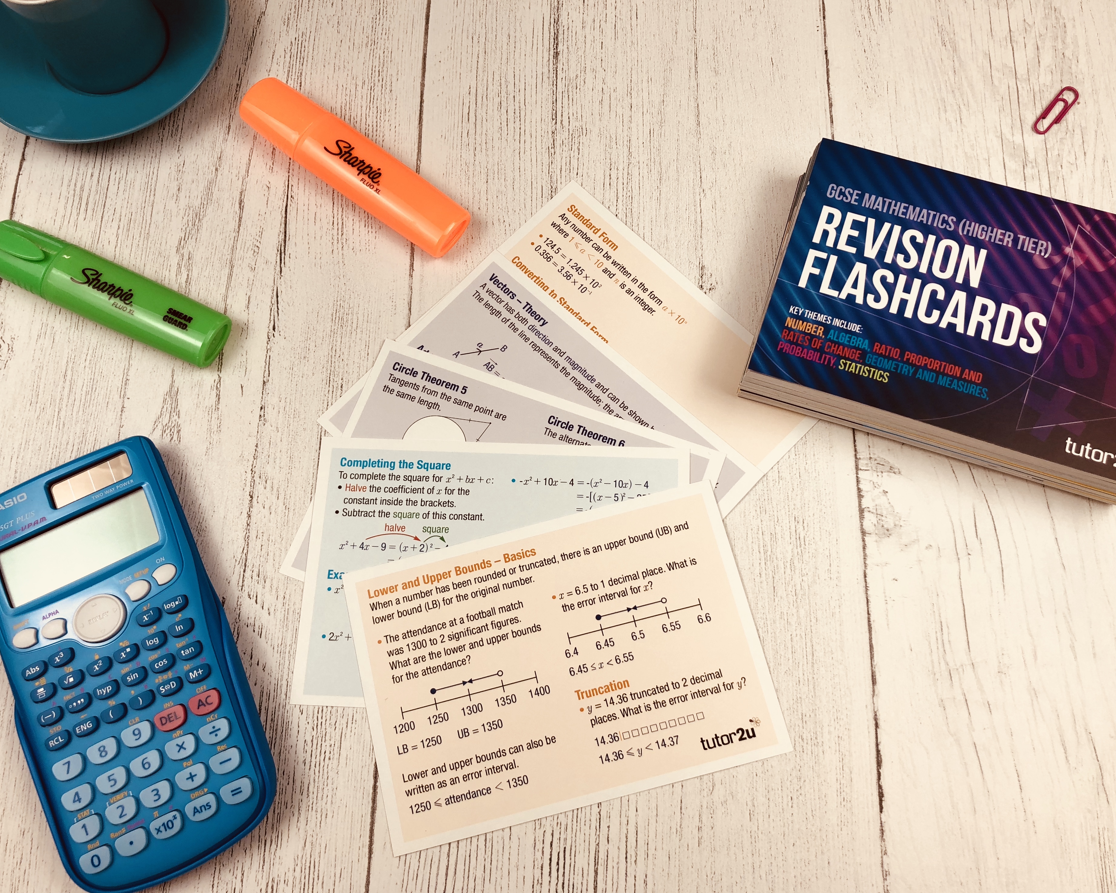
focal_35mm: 30
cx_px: 558
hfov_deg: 58.8
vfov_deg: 48.5
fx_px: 991
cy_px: 450
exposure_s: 1/105
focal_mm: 4
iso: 20
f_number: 1.8
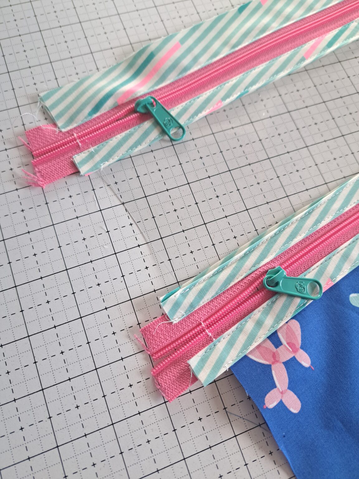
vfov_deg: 71.6
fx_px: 332
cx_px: 180
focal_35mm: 24
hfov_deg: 56.8
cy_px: 240
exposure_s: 1/60
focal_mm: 5.23
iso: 200
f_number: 1.8
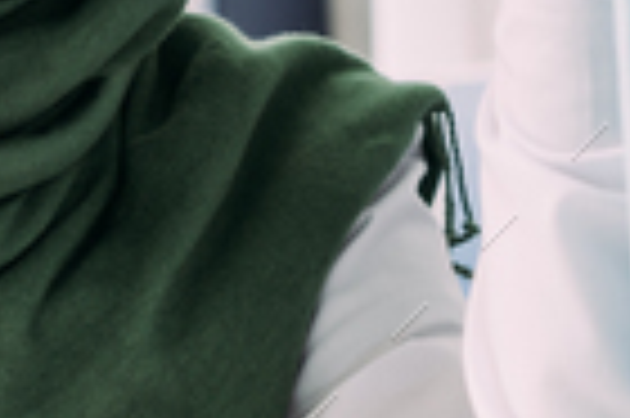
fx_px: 3688
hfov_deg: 9.7
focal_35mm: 211
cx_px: 72
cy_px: 171
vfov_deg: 6.5
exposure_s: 1/200
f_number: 4
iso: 100
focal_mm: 50
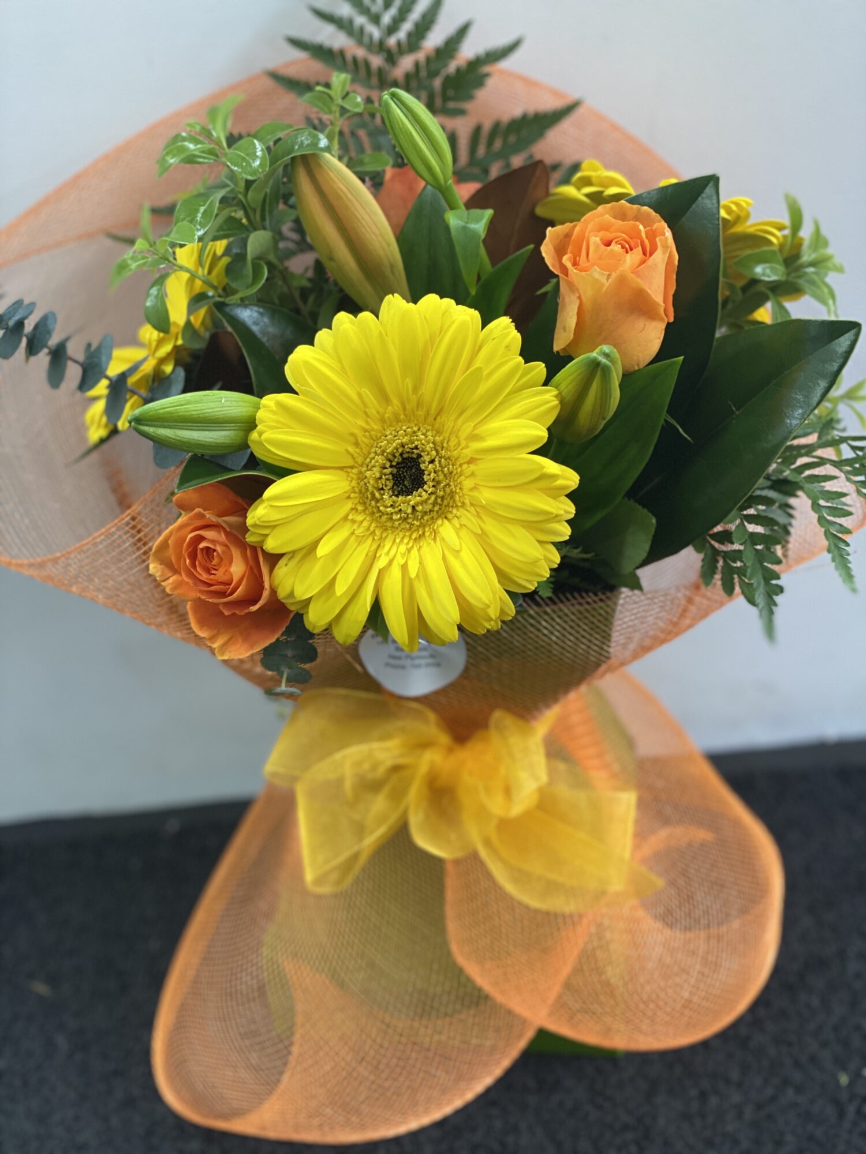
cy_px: 577
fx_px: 1735
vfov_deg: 36.8
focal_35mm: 52
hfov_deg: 28.0
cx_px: 433
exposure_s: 1/33
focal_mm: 6
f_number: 2
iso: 125
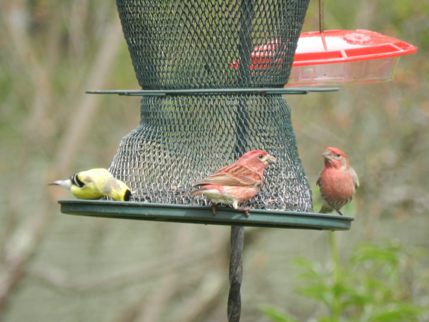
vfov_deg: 1.8
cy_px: 161
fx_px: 10076
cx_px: 214
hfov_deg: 2.4
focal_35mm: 813
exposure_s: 1/160
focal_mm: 144
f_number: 5.7
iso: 320
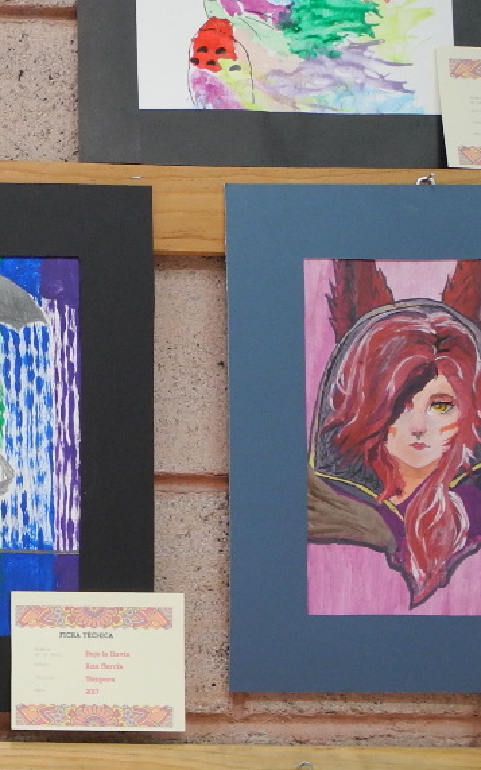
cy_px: 558
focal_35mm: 76
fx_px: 1594
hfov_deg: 15.8
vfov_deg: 26.9
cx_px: -237
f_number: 2.8
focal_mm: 6.8
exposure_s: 1/30
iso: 320
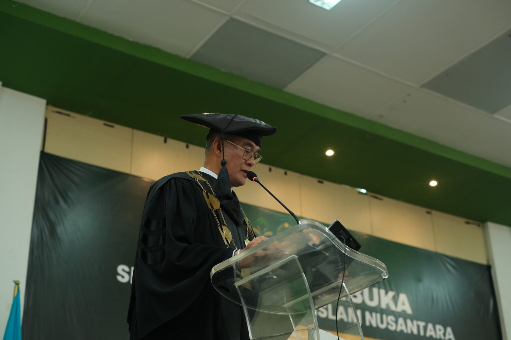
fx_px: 752
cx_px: 256
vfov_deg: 25.5
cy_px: 170
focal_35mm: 53
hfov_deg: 37.5
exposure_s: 1/60
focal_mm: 35
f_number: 2.5
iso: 800
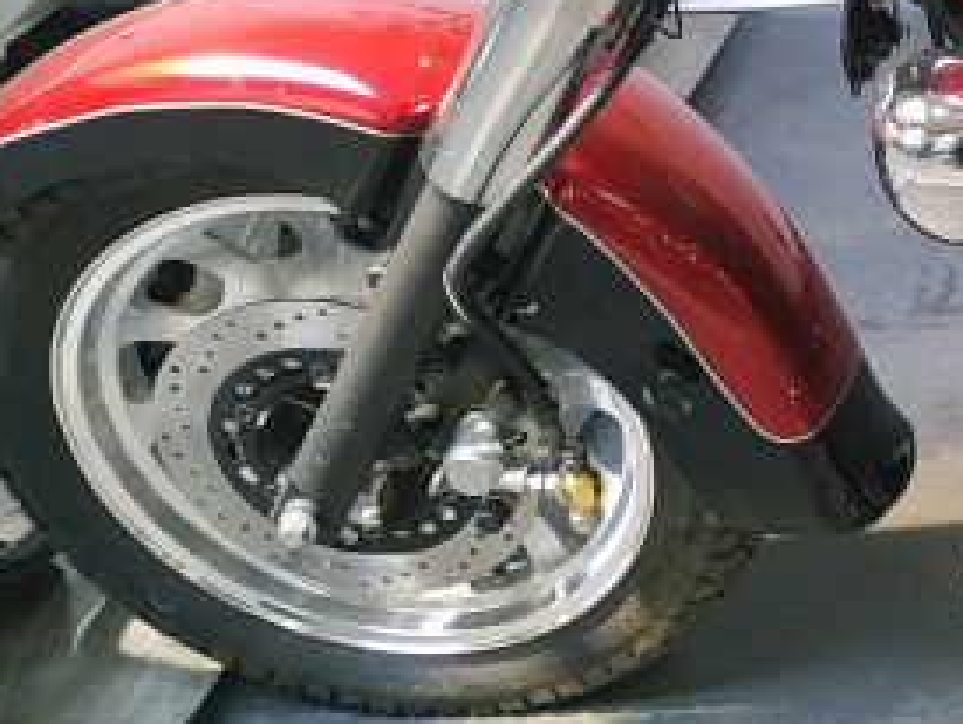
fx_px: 1949
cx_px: 1371
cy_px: -4
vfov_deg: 20.4
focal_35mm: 70
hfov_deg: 23.3
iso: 640
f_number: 1.9
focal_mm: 3.94
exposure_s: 1/20
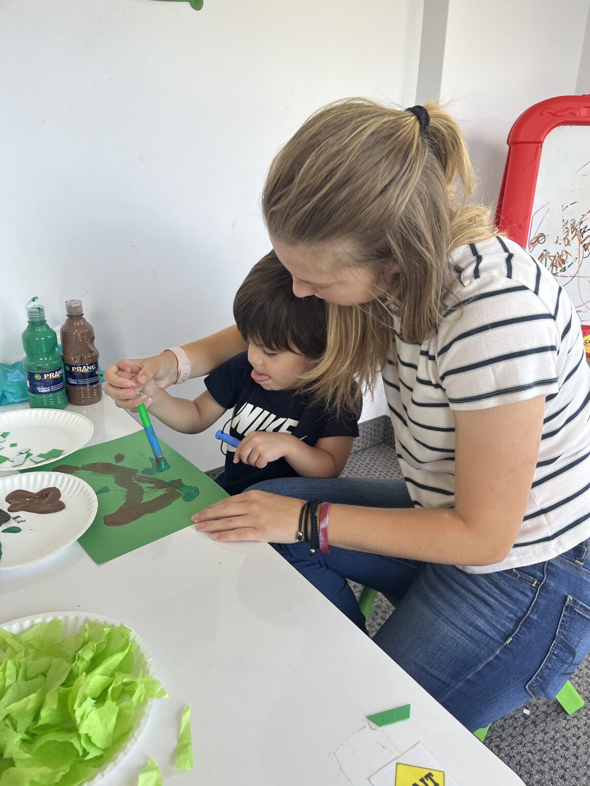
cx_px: 295
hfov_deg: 53.1
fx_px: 591
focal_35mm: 26
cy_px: 393
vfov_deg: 67.3
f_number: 1.6
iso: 100
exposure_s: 1/121
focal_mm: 5.1
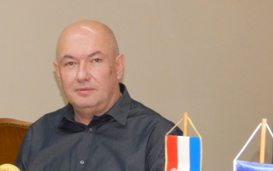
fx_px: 878
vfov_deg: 11.0
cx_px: 73
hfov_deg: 17.6
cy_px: 174
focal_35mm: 118
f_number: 4
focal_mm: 10.9
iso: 640
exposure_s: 1/30
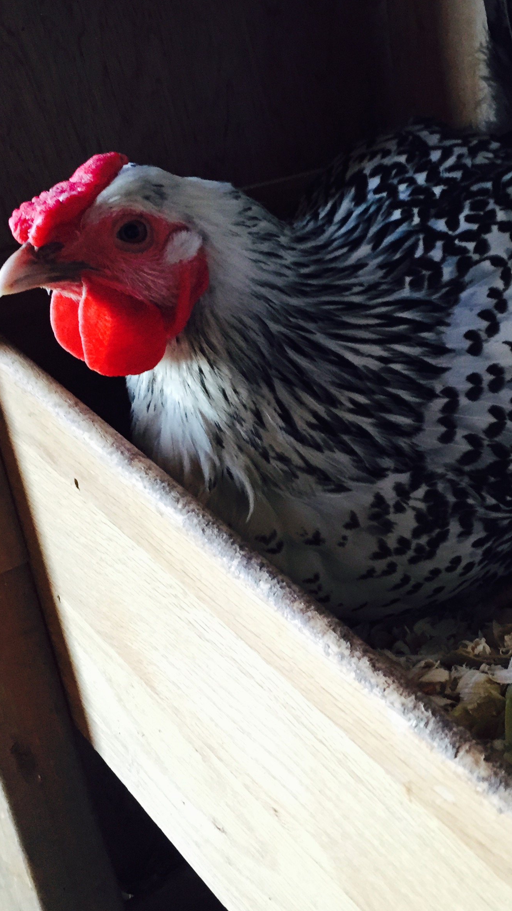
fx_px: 1062
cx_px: 430
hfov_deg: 26.5
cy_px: 412
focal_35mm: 44
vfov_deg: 46.3
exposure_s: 1/30
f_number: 2.2
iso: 160
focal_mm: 4.15
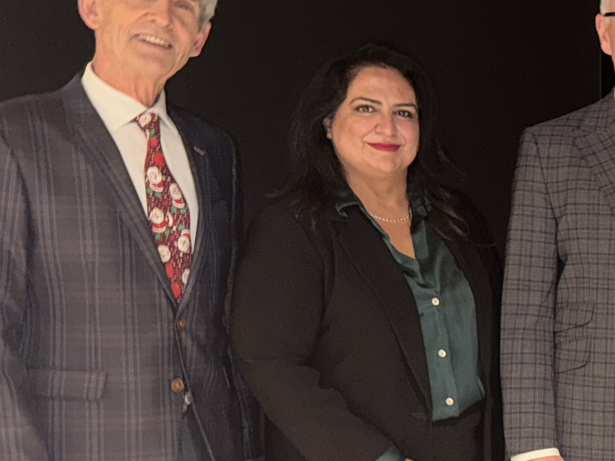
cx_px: 912
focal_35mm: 80
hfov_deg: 20.9
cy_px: 376
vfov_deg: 18.2
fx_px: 1421
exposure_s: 1/6
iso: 160
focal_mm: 6.86
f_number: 1.78
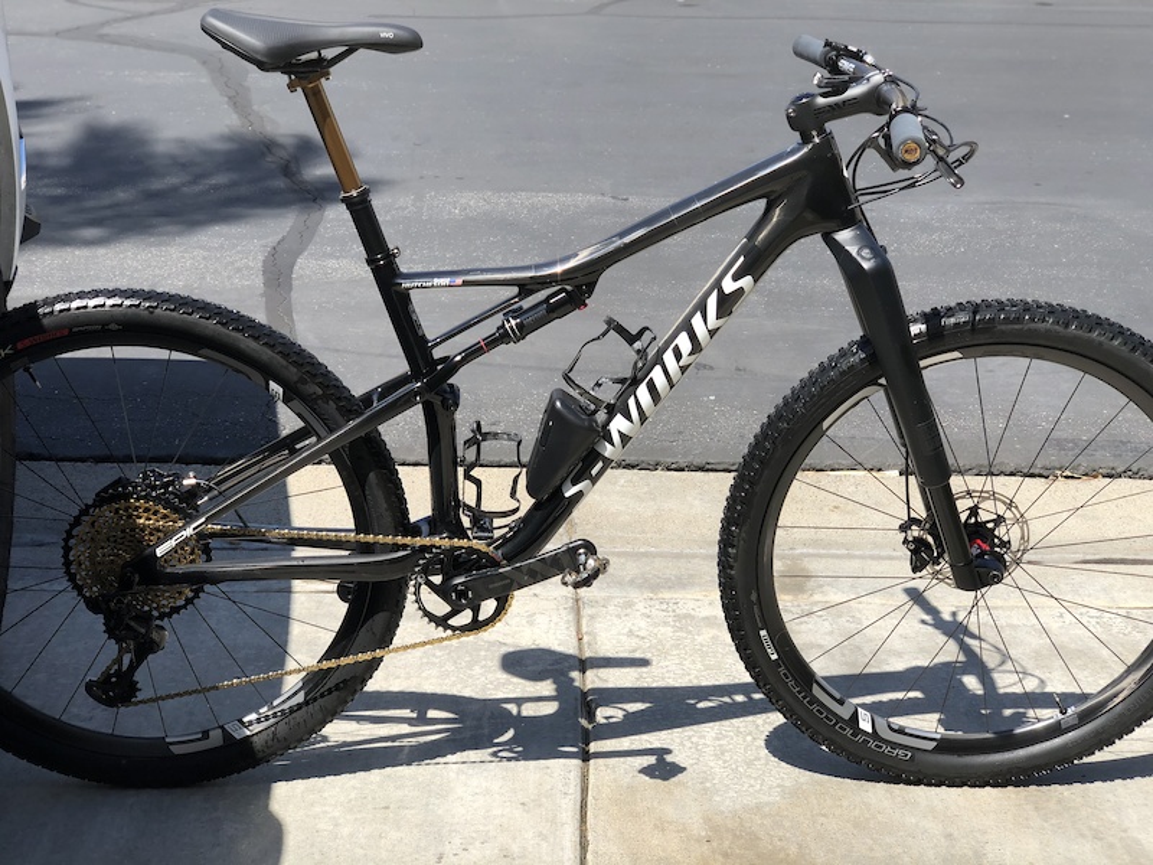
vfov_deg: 28.0
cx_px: 576
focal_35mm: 52
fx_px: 1732
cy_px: 432
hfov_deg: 36.8
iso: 16
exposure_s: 1/640
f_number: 2.4
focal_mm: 6
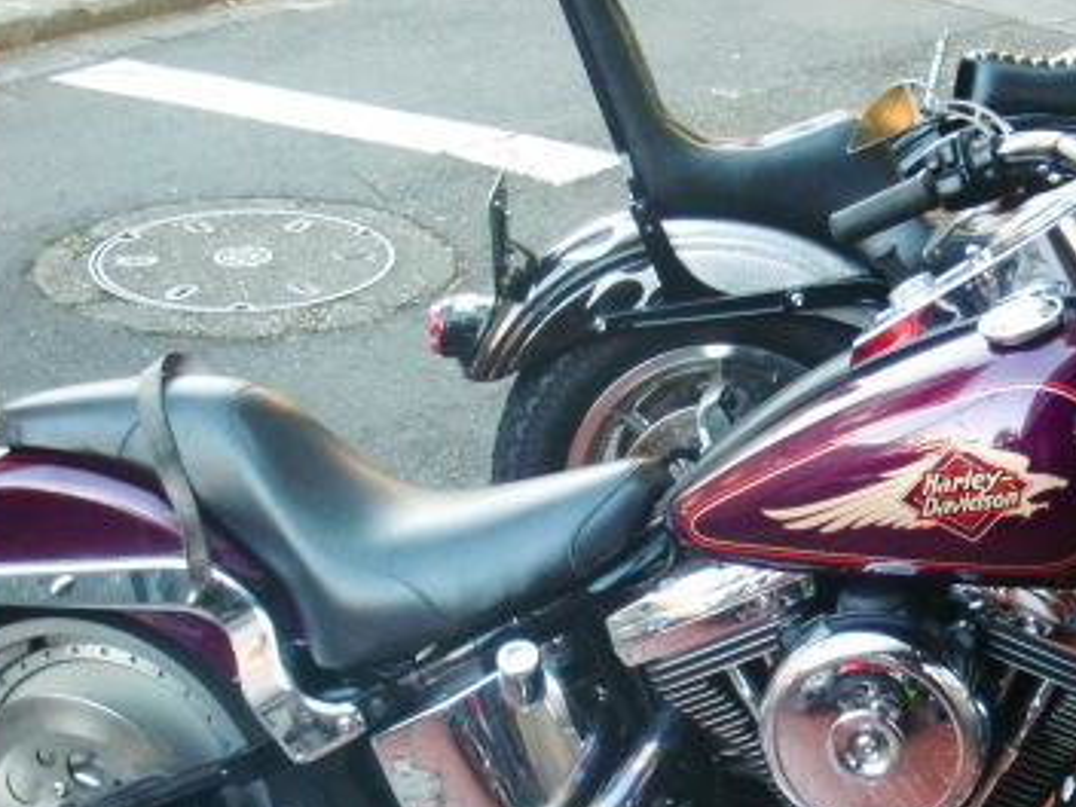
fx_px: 2145
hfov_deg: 27.5
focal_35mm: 69
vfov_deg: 21.2
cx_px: 886
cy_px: 529
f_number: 3.9
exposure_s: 1/60
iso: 500
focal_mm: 6.66
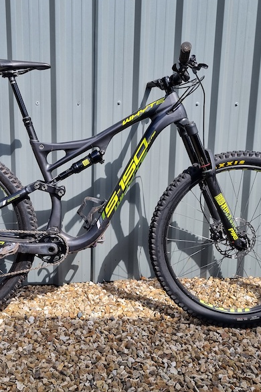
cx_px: 96
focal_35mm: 37
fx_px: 402
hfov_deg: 35.7
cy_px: 192
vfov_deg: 51.9
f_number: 1.8
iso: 50
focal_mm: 5.4
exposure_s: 1/1592
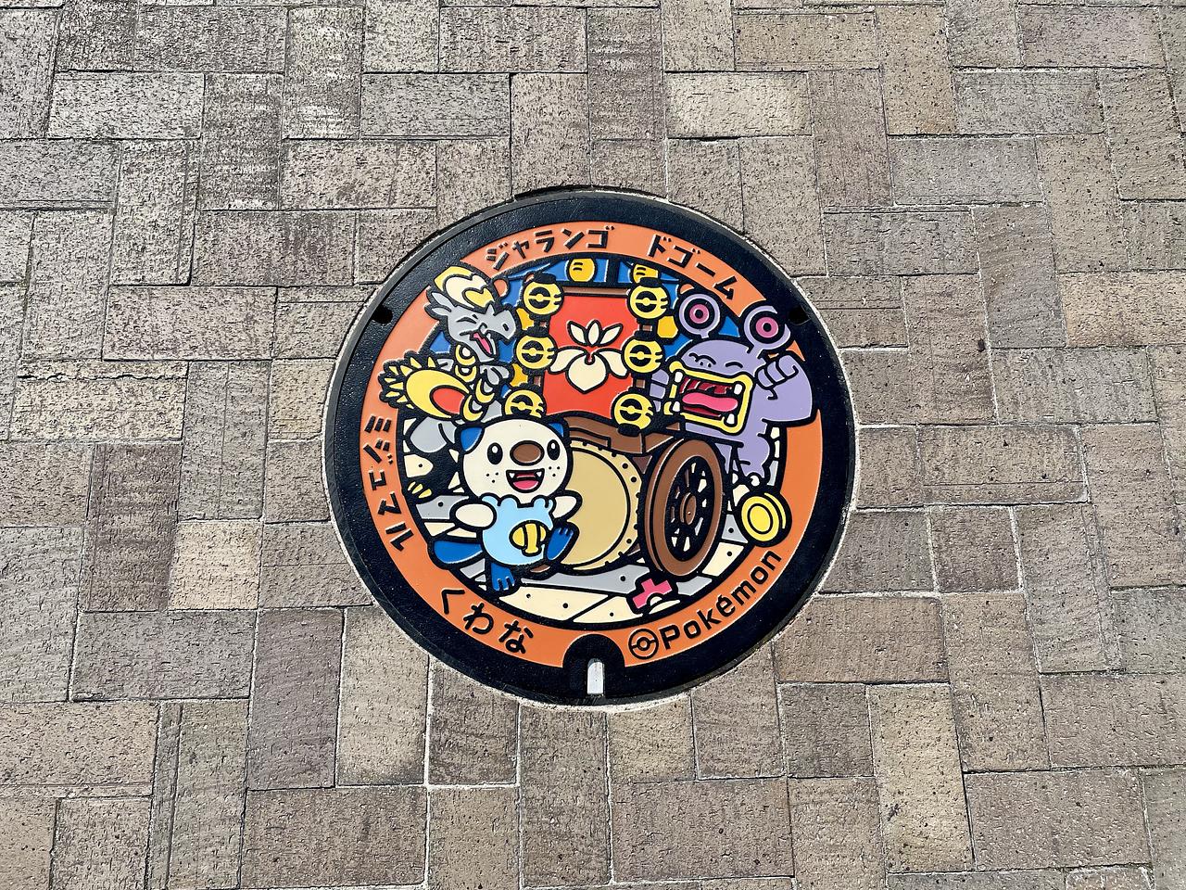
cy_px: 445
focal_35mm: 26
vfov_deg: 53.1
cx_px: 593
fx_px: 891
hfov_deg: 67.3
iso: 32
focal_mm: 4.2
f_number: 1.6
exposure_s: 1/4292
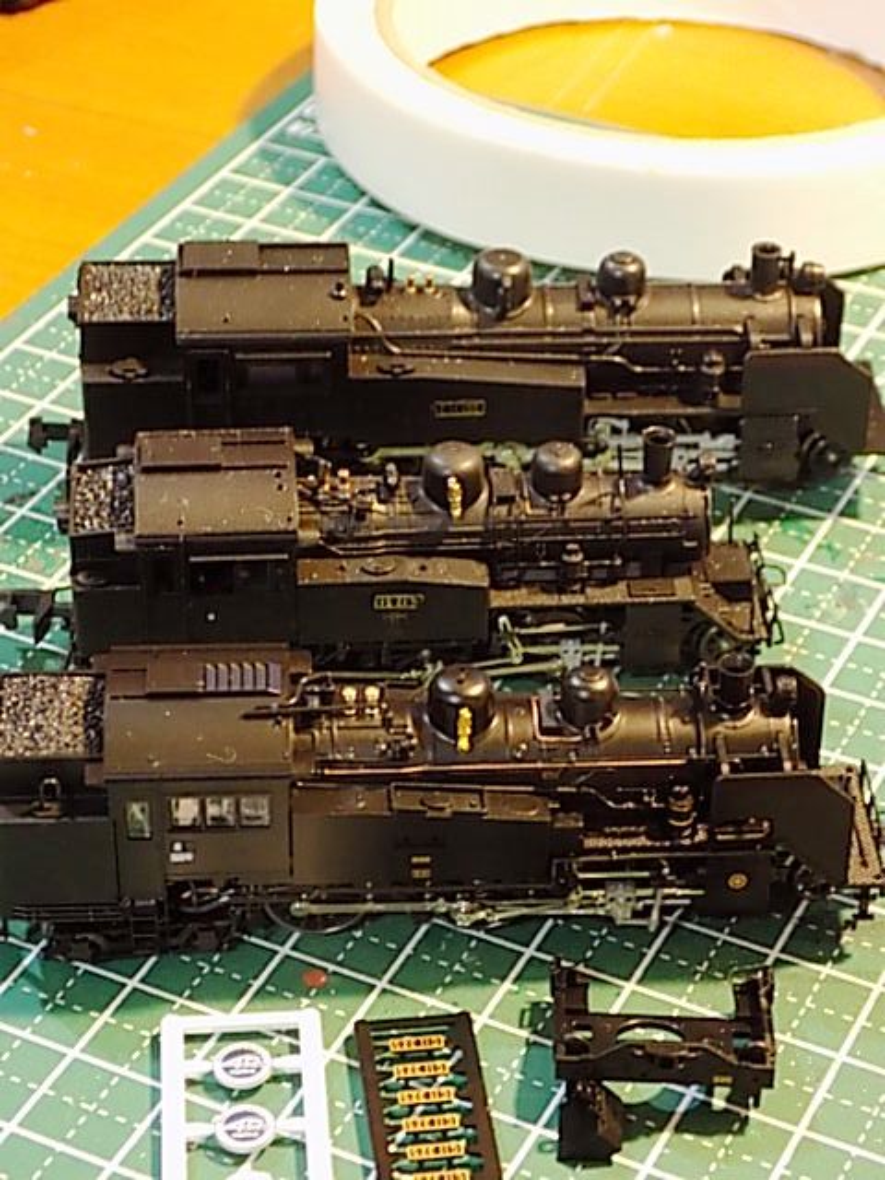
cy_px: 590
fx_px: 2659
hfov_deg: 18.9
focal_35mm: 78
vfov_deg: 25.0
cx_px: 442
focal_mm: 13.9
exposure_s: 1/8
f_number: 4.3
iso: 400
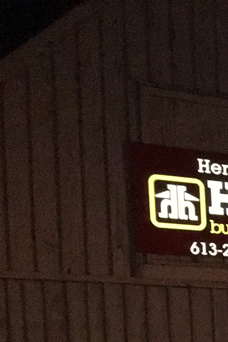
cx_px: 640
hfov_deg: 9.6
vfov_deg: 16.0
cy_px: 497
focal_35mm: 118
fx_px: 1119
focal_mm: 4.15
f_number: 2.2
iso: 640
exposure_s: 1/16
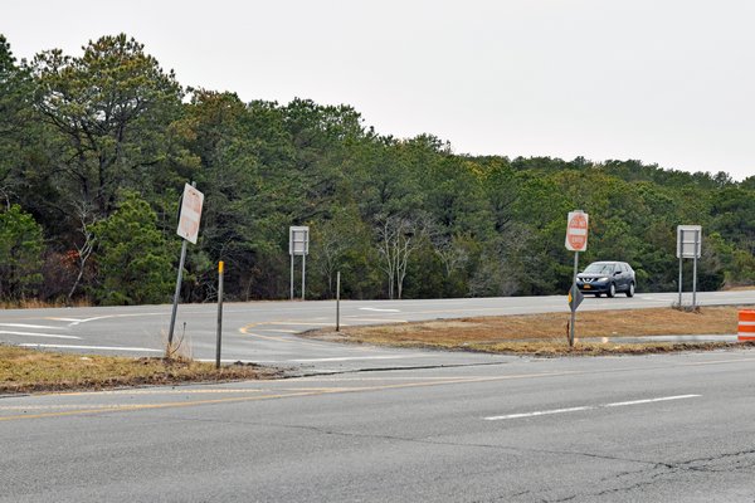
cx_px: 378
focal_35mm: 79
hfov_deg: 25.7
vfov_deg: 17.3
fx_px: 1657
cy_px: 252
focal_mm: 66
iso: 400
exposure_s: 1/250
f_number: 8
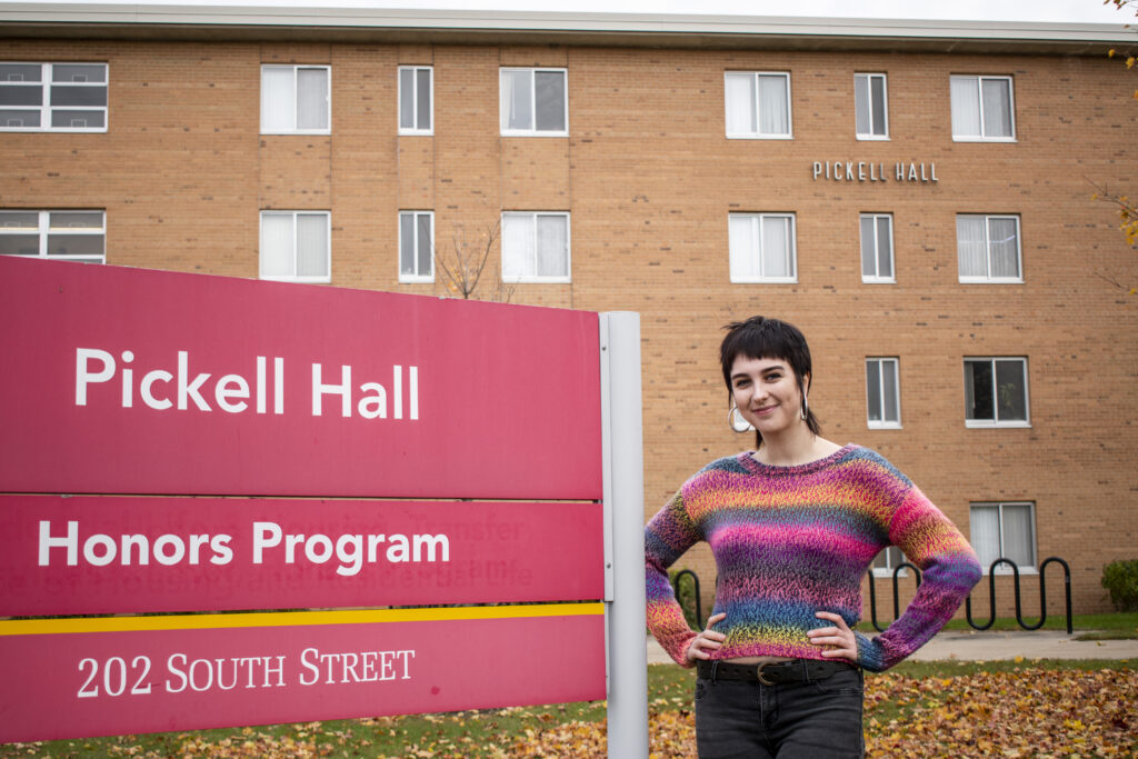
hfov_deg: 38.9
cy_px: 380
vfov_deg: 26.5
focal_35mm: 51
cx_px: 569
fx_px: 1612
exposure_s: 1/400
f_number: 4.5
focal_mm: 34
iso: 200
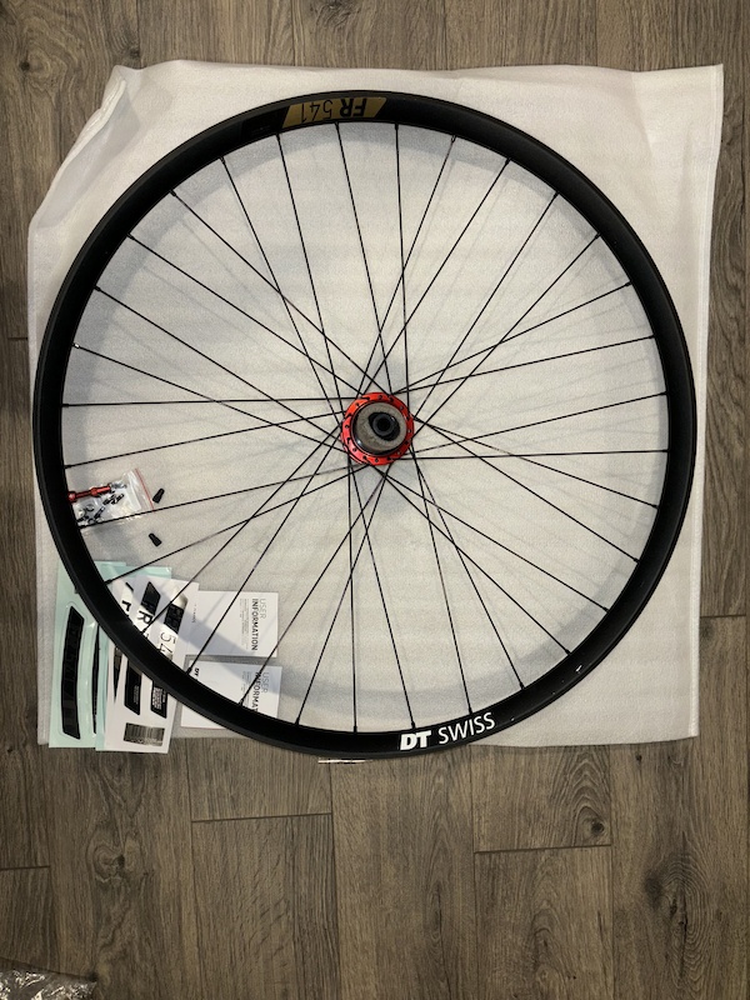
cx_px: 375
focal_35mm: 26
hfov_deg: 53.1
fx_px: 751
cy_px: 500
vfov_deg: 67.3
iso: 50
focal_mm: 5.96
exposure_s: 1/30
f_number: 1.6
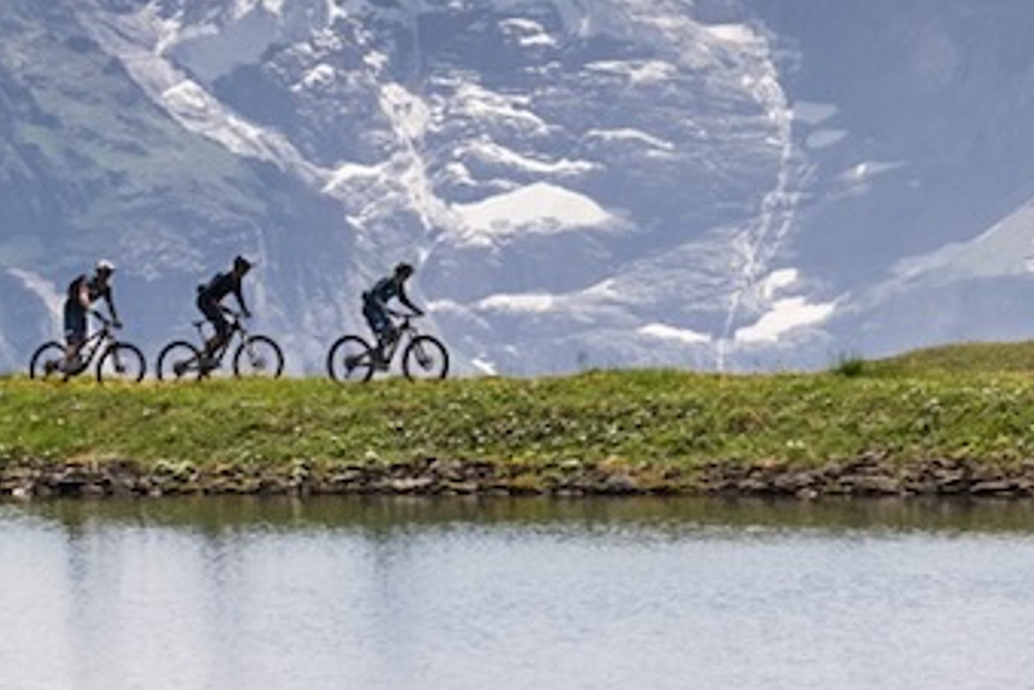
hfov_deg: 5.7
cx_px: 1363
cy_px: -583
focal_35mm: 362
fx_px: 10397
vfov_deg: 3.8
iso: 800
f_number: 7.1
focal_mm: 96
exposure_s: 1/3200
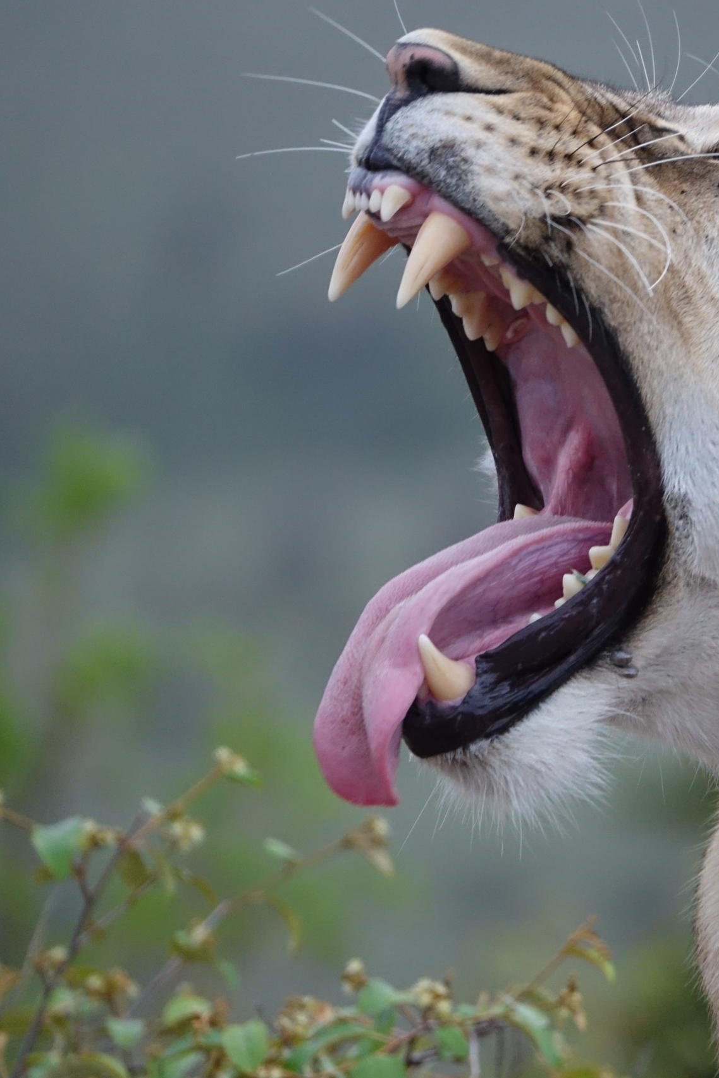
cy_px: 539
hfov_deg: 1.5
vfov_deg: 2.3
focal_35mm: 901
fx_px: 26985
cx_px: 718
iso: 800
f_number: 4
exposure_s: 1/125
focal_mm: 220
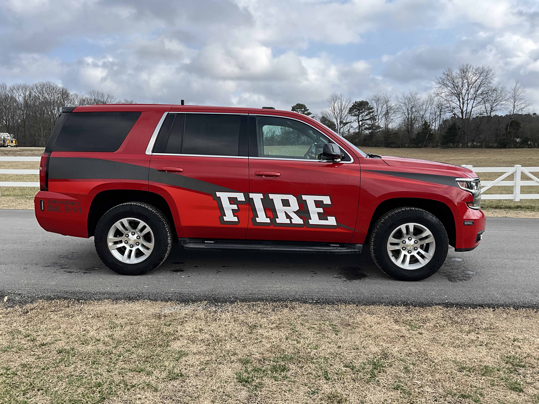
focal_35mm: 29
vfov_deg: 48.2
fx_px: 452
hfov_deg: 61.7
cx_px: 270
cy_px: 202
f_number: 1.8
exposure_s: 1/1451
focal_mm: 3
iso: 25
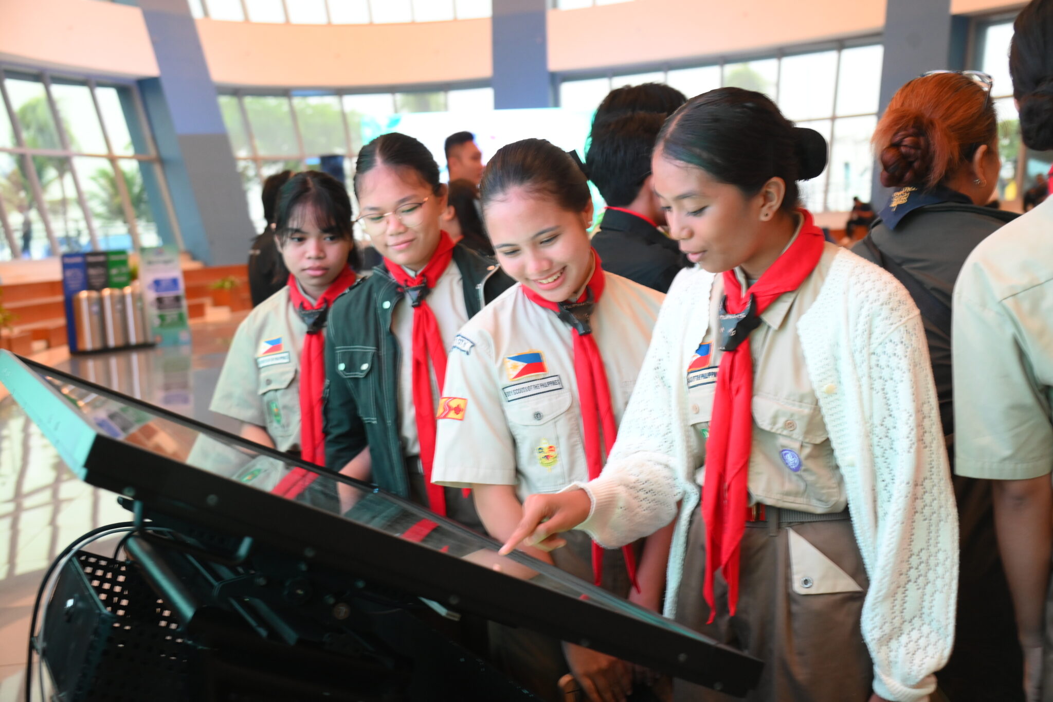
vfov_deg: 29.2
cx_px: 526
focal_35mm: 46
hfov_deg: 42.7
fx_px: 1345
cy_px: 351
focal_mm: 46
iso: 2000
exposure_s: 1/80
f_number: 4
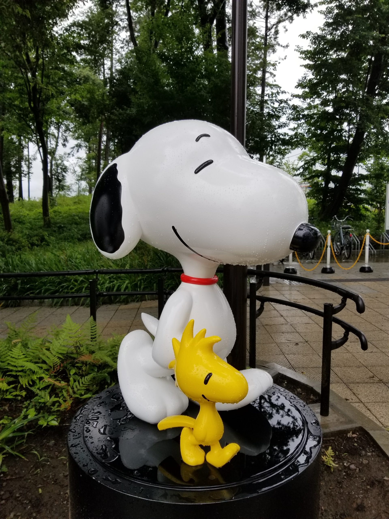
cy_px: 260
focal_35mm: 26
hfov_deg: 53.1
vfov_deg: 67.3
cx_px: 194
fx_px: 390
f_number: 1.7
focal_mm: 4.25
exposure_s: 1/1357
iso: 50
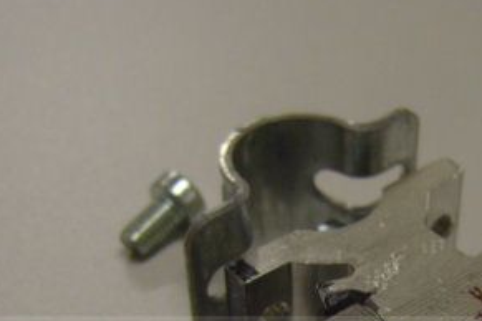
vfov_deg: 16.5
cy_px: 366
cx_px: 308
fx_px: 1071
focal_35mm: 80
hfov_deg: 25.3
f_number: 2.8
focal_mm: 7.4
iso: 155
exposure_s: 1/30
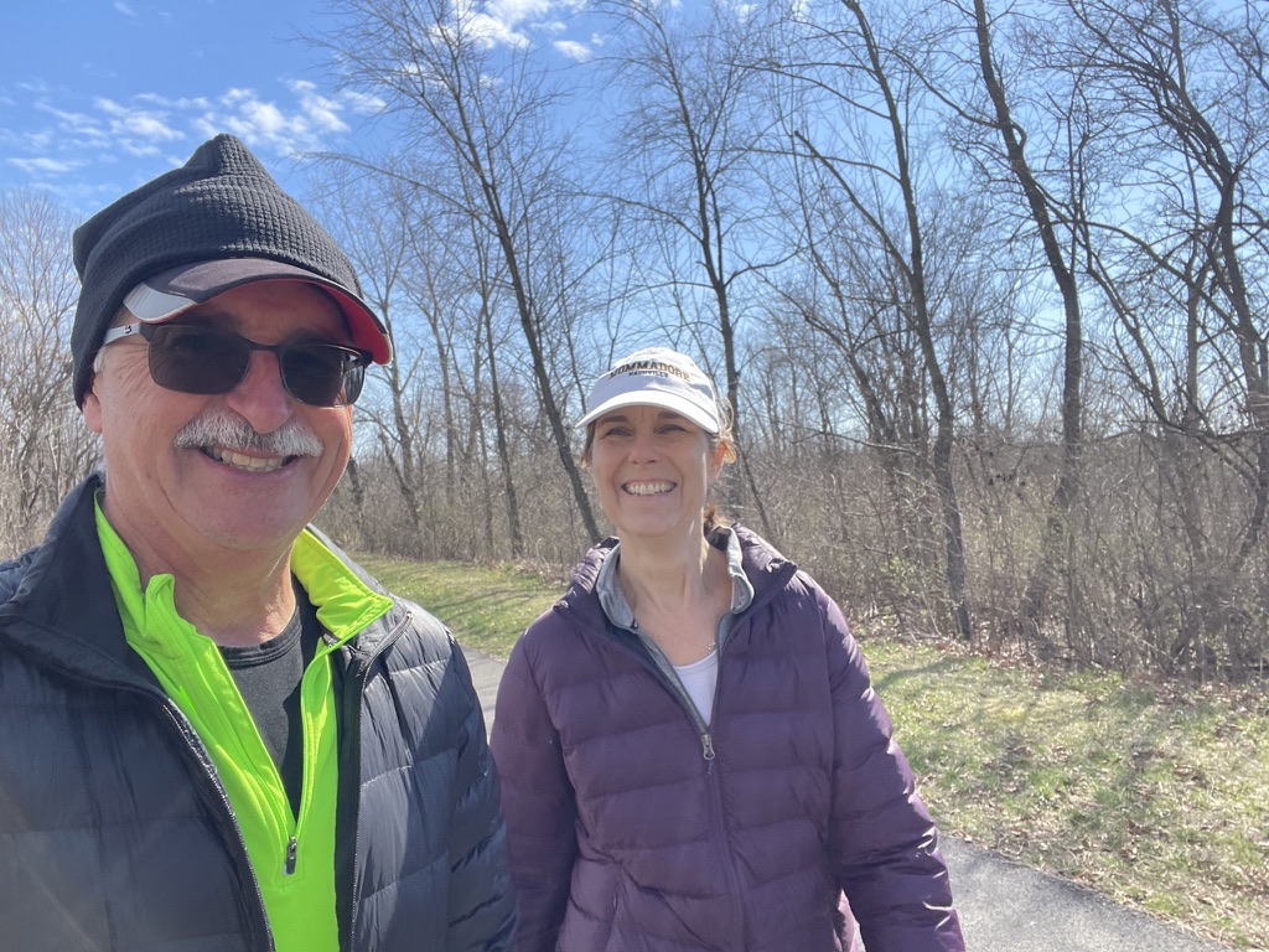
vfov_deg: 58.9
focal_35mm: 23
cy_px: 476
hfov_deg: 73.9
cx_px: 634
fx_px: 843
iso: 25
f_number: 2.2
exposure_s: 1/466
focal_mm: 2.71
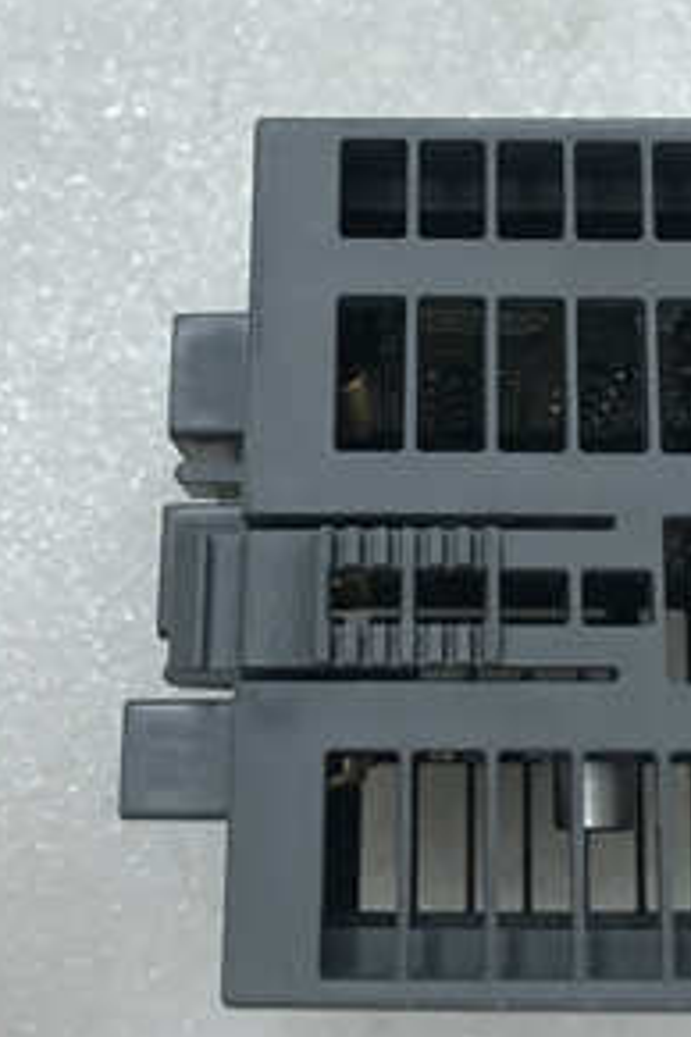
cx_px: 506
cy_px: 282
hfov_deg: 22.4
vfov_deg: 32.9
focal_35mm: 60
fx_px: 1727
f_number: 1.8
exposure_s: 1/33
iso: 25
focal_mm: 3.99
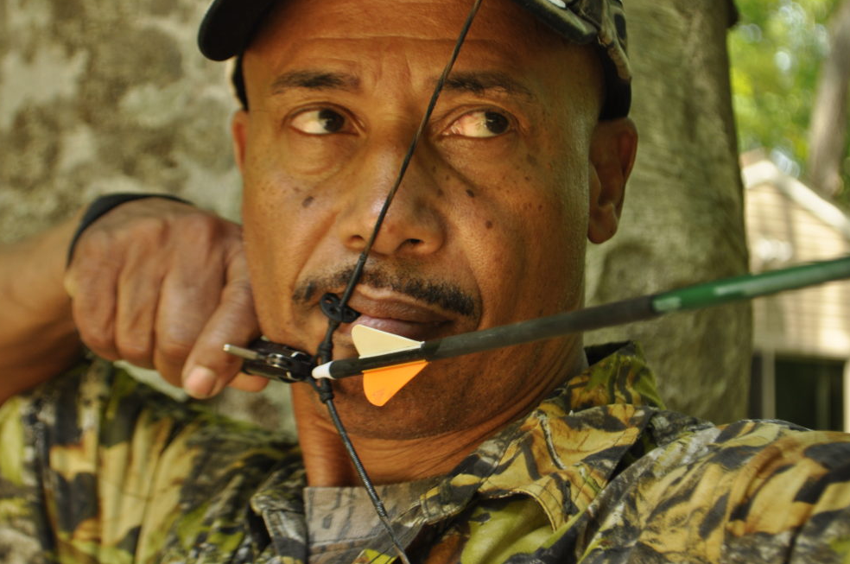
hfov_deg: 22.8
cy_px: 260
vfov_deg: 15.2
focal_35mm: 90
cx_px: 410
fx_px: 2111
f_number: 5.6
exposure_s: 1/125
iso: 400
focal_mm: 55
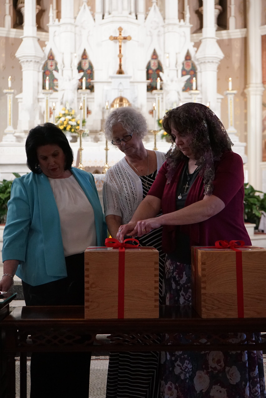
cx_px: 133
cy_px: 199
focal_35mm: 55
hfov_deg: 24.6
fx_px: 609
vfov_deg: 36.2
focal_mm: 55
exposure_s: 1/160
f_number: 5
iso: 4000
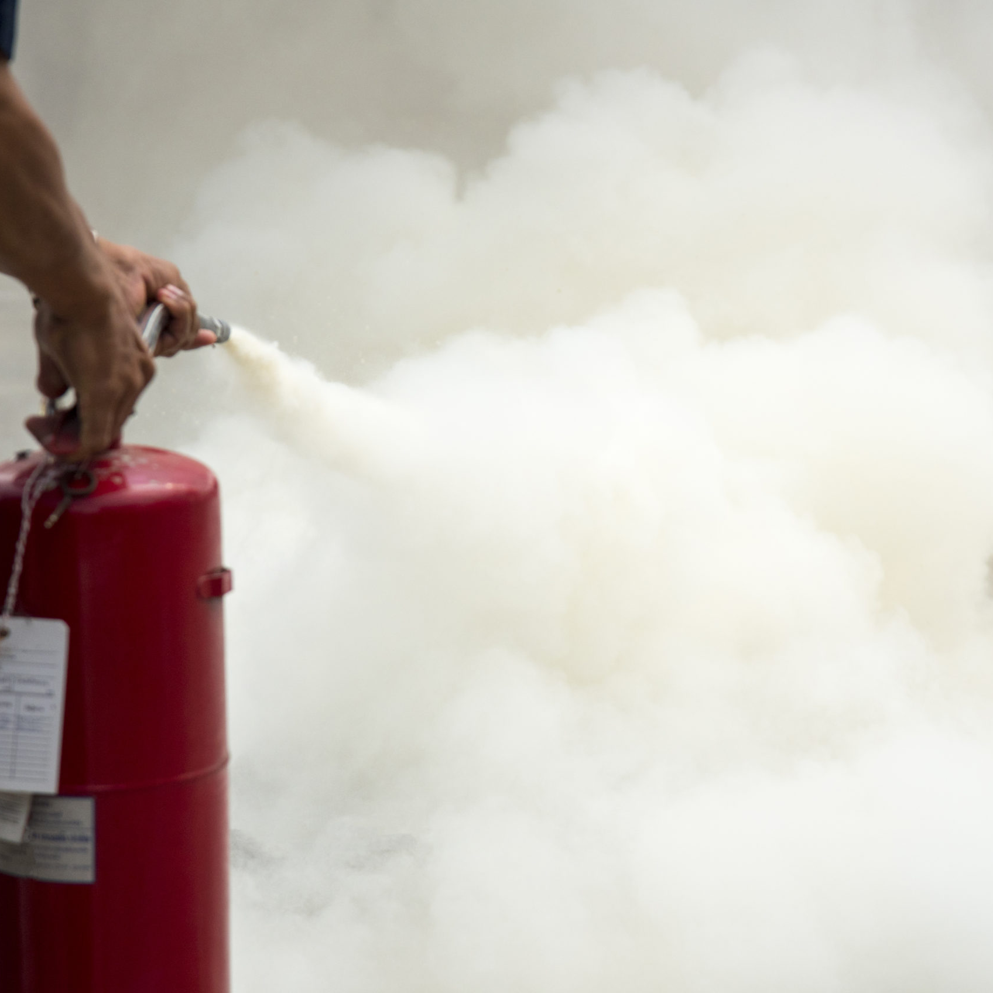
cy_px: 496
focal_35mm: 154
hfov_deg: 11.3
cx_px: 522
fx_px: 4998
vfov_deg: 11.3
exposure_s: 1/4000
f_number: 5.6
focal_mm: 120
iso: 400
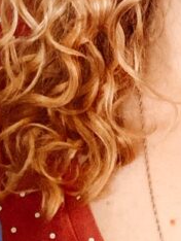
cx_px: -31
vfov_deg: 5.8
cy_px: 161
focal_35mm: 341
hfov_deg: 4.4
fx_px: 2373
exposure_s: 1/40
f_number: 2
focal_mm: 6
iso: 200
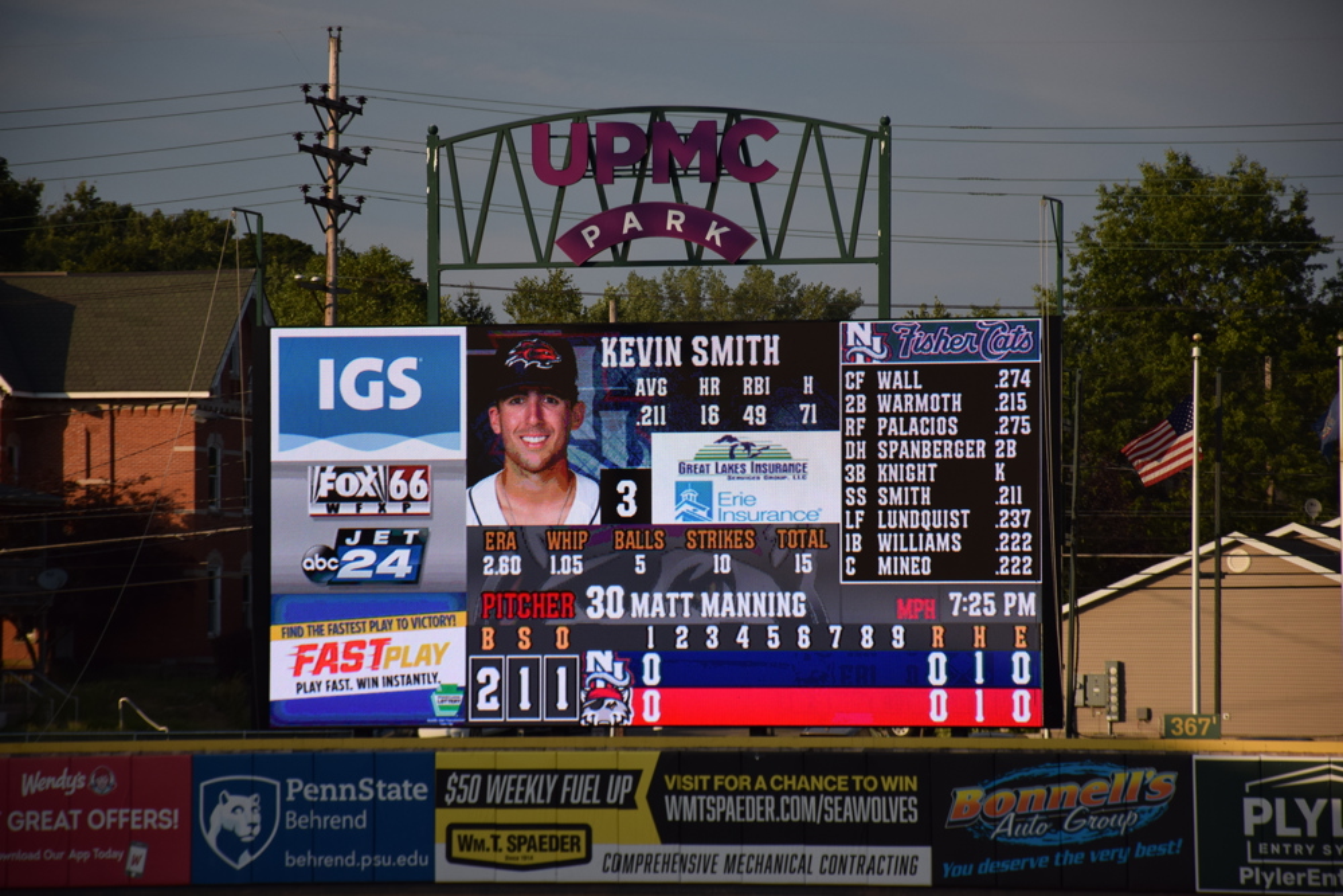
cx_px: 672
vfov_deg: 7.9
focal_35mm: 174
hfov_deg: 11.8
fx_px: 6492
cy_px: 448
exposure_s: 1/1600
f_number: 6.3
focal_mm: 116
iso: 400
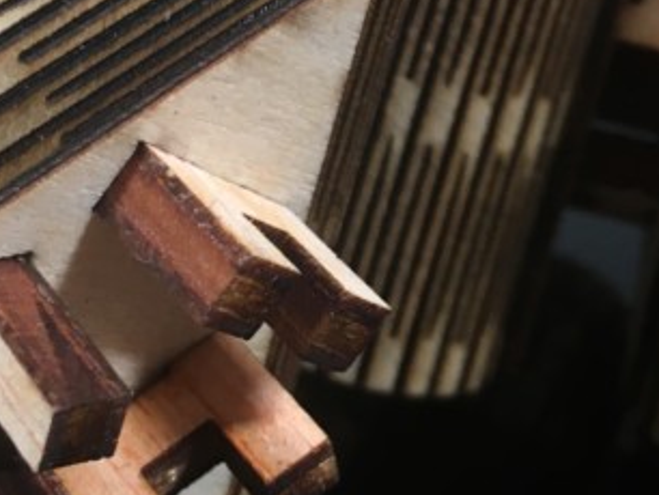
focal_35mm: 97
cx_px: 330
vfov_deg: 15.0
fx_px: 1848
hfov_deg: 20.2
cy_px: -15
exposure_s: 1/33
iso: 80
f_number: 2.2
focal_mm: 4.15
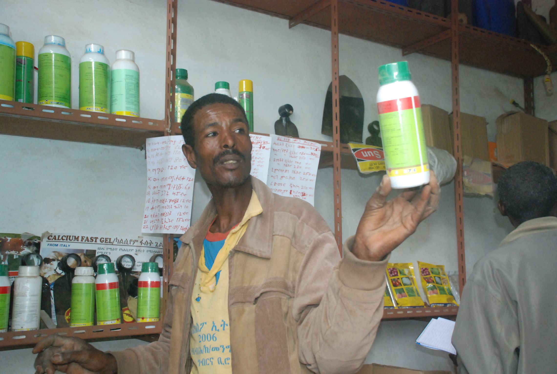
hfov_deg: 49.5
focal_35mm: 39
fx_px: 605
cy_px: 187
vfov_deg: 34.4
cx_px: 278
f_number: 5.6
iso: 1600
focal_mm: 26
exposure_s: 1/100
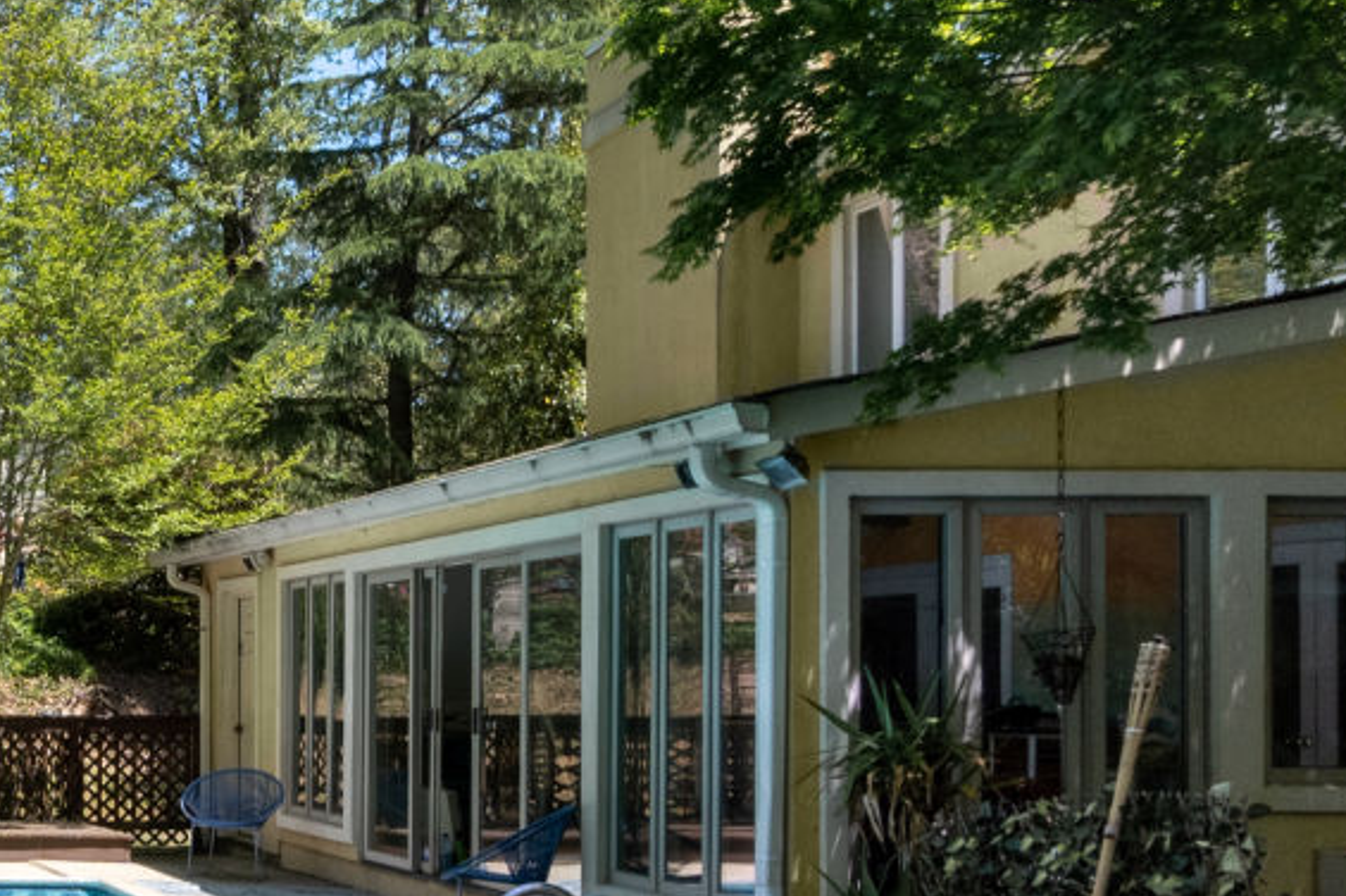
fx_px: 1906
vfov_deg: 25.8
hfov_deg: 32.8
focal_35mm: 51
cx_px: -219
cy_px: 764
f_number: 9.5
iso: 200
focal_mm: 10
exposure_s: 1/500
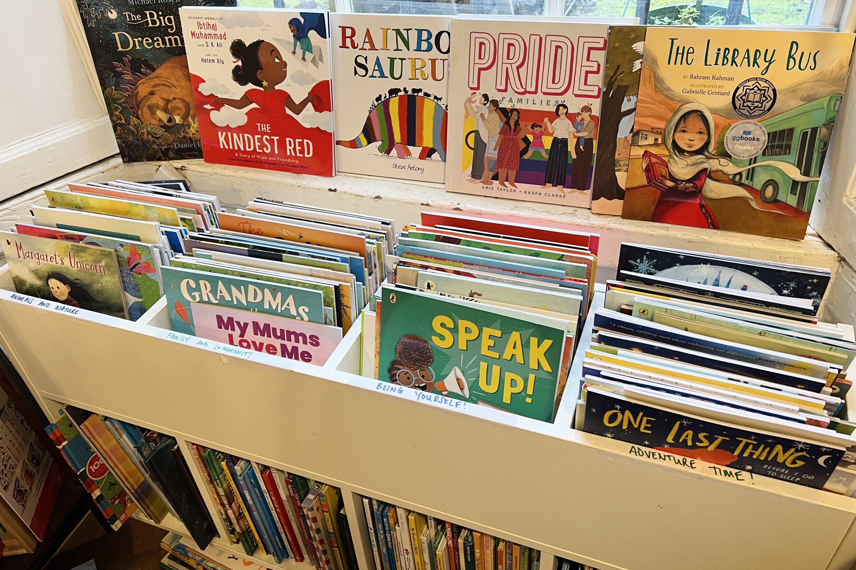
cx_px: 431
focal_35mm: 28
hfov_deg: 65.5
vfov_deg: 46.4
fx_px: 666
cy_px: 283
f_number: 1.5
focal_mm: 5.7
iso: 80
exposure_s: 1/50
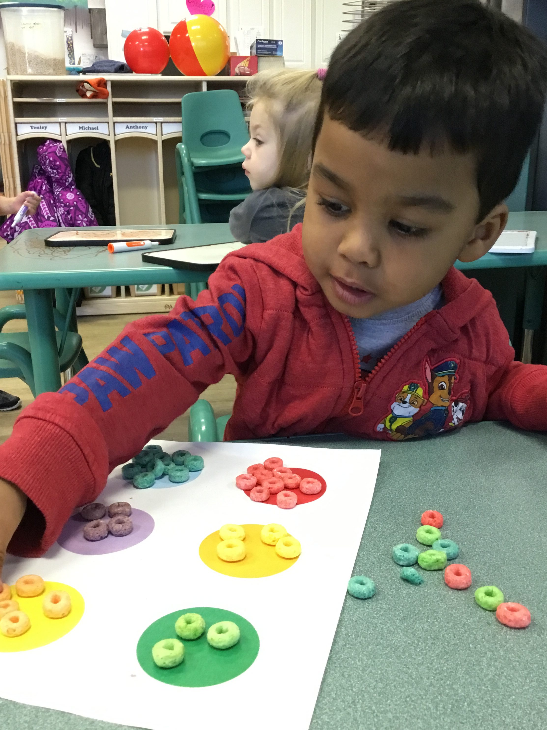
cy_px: 373
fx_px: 716
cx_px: 253
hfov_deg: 41.8
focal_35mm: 34
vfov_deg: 54.0
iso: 160
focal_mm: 3.3
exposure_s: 1/30
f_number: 2.4
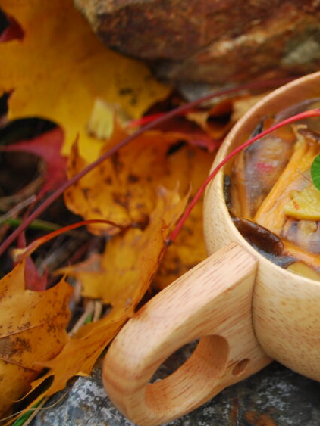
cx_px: 362
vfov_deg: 30.7
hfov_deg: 21.9
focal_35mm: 63
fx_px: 777
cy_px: 213
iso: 200
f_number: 4.2
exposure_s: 1/20
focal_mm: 24
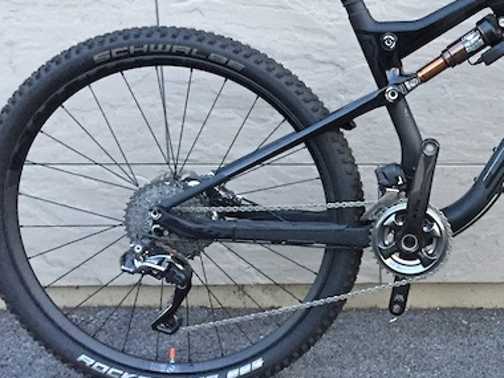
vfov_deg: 24.0
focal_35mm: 61
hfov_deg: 29.8
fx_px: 888
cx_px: 487
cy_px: 154
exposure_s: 1/30
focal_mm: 4.15
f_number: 2.2
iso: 200
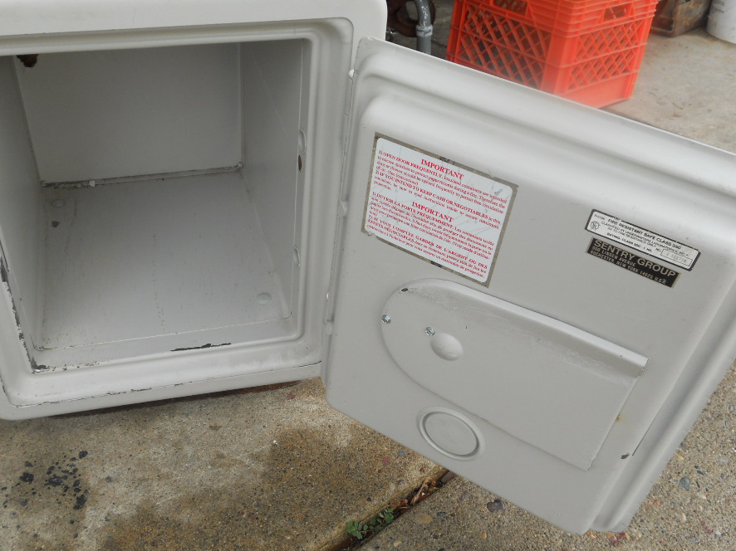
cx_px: 317
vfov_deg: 38.6
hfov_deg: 50.0
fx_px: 786
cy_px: 279
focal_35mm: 37
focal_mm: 5.8
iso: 80
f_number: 3.5
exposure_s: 1/60
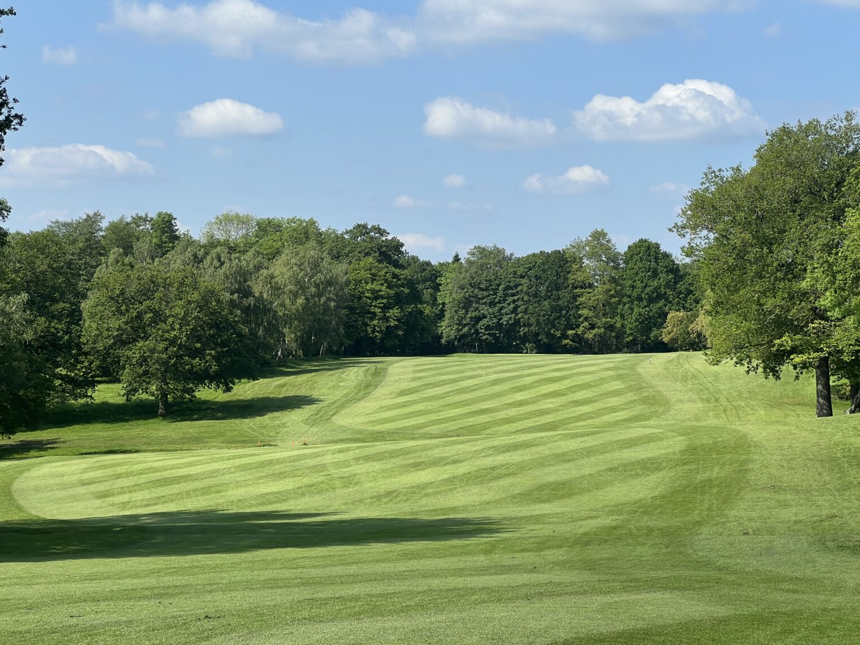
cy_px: 323
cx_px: 430
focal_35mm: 78
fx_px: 1938
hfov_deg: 25.0
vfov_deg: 18.9
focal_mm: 9
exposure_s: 1/752
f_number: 2.8
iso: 32
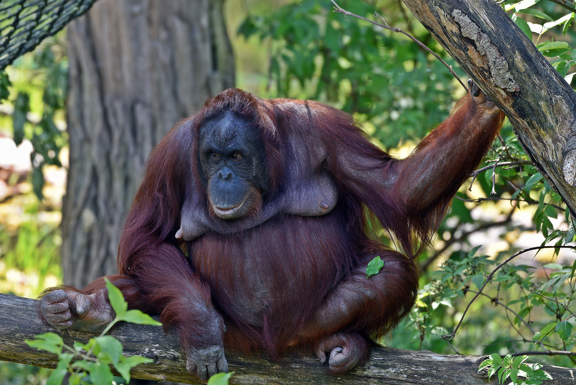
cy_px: 192
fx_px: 5123
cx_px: 288
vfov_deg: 4.3
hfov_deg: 6.4
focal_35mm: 320
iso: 320
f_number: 5.6
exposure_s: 1/125
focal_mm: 320
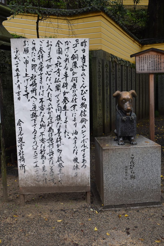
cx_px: 82
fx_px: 225
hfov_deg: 40.0
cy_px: 123
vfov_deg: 57.2
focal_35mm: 33
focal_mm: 22
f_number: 6.3
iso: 400
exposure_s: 1/160
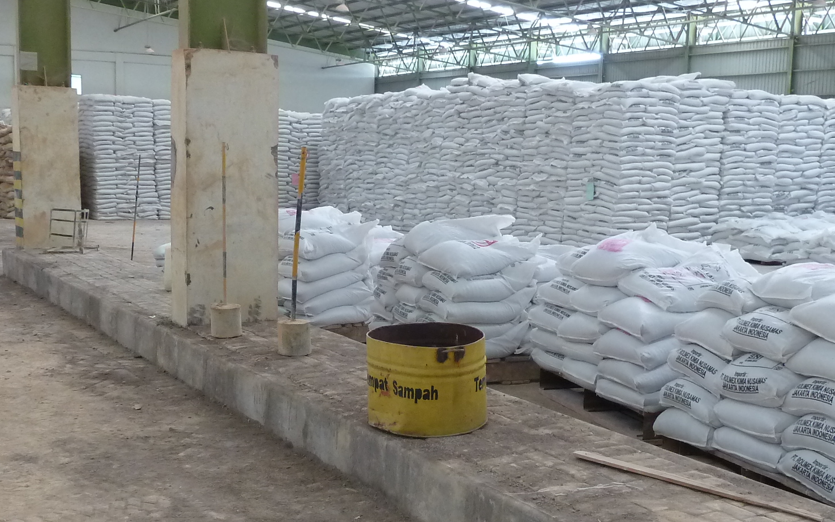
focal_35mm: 46
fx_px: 1047
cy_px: 349
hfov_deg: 43.5
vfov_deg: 27.8
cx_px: 399
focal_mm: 4.1
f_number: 3.3
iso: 200
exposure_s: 1/30
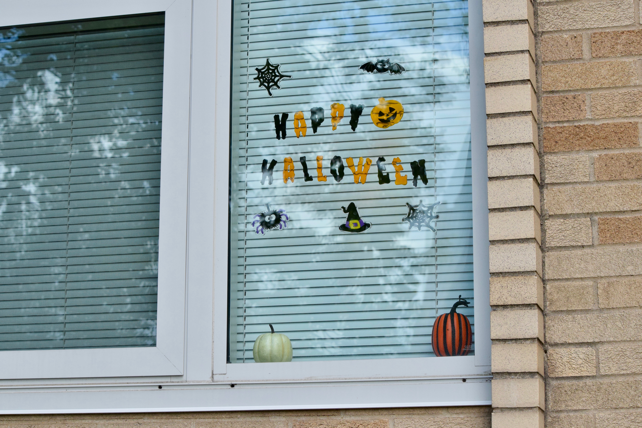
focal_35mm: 82
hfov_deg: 24.6
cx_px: 321
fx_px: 1471
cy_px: 214
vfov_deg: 16.5
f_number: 9
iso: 1000
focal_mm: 55
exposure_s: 1/800
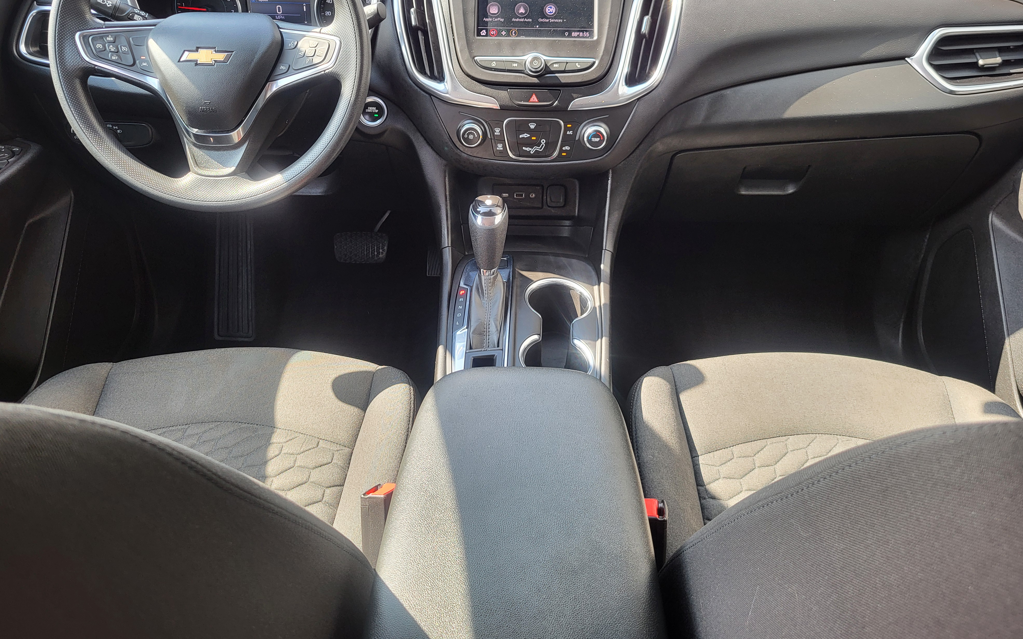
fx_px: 781
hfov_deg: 66.5
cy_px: 263
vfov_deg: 44.4
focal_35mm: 28
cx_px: 511
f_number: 1.8
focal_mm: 5.4
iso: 50
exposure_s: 1/120
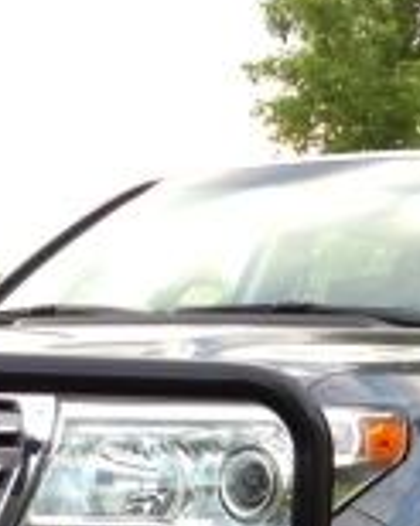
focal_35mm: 134
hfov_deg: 11.4
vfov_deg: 13.9
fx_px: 2084
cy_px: 659
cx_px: 440
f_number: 2.4
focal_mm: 4.13
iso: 64
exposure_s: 1/122
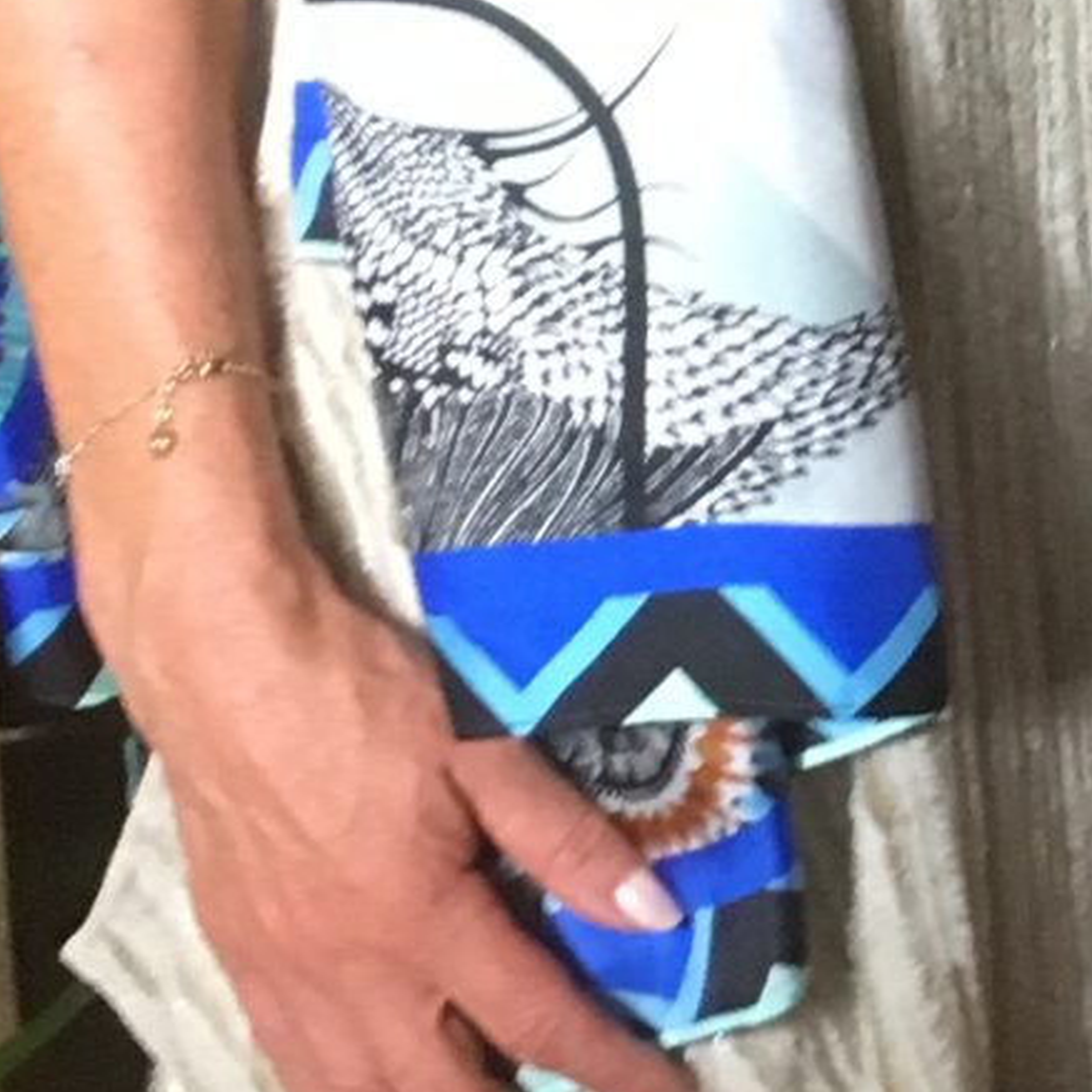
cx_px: 1974
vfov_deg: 11.3
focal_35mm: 150
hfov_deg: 10.9
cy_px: -357
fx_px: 5354
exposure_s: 1/33
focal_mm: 4.15
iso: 200
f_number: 2.2
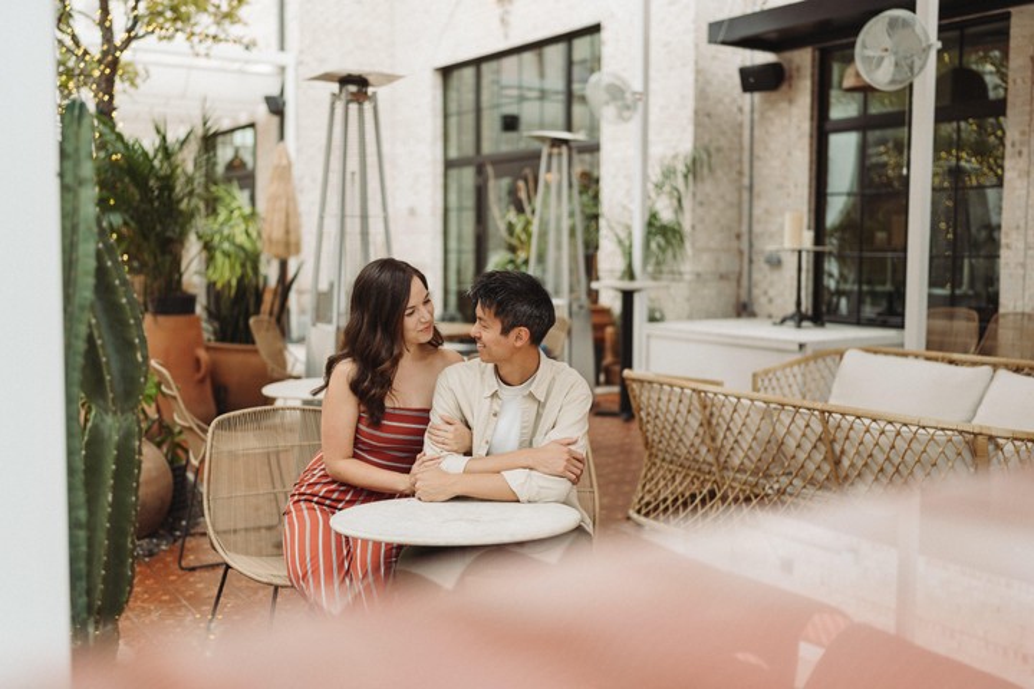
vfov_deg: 37.9
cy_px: 344
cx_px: 517
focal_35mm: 35
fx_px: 1005
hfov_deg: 54.4
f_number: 1.4
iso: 100
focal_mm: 35
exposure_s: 1/200
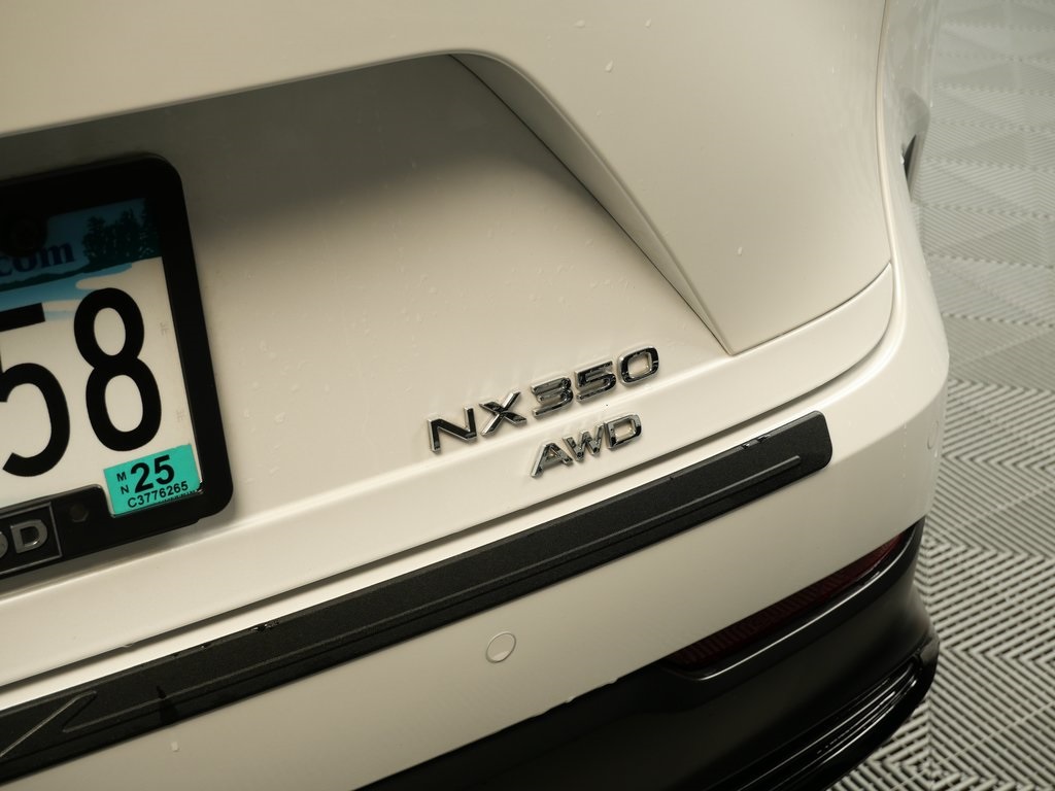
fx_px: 1524
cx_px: 528
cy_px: 396
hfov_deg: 38.2
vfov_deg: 29.1
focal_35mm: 50
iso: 250
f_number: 5.6
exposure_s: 1/200
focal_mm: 25
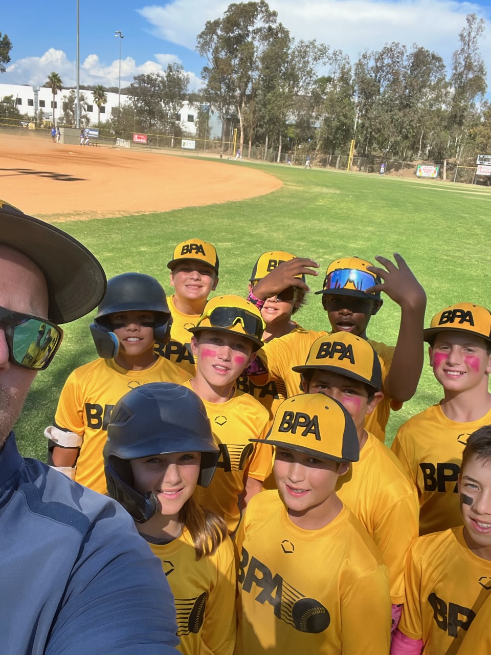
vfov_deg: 60.0
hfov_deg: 46.8
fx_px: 567
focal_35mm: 30
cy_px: 328
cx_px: 246
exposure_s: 1/474
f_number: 2.2
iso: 32
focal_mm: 2.71
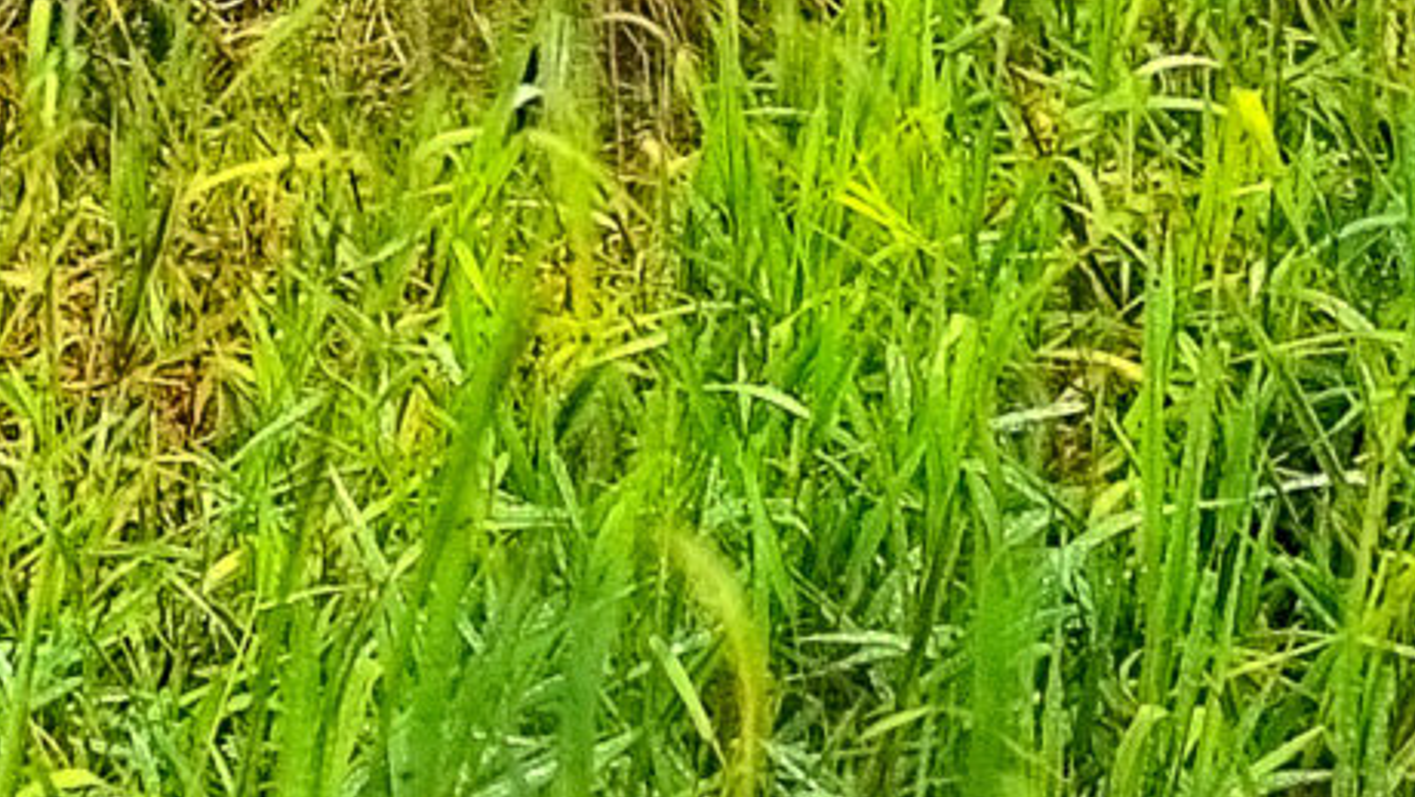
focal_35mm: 140
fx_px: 5254
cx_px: -1713
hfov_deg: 12.7
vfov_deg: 7.4
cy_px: -1792
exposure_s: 1/5
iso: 100
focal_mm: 16
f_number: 13
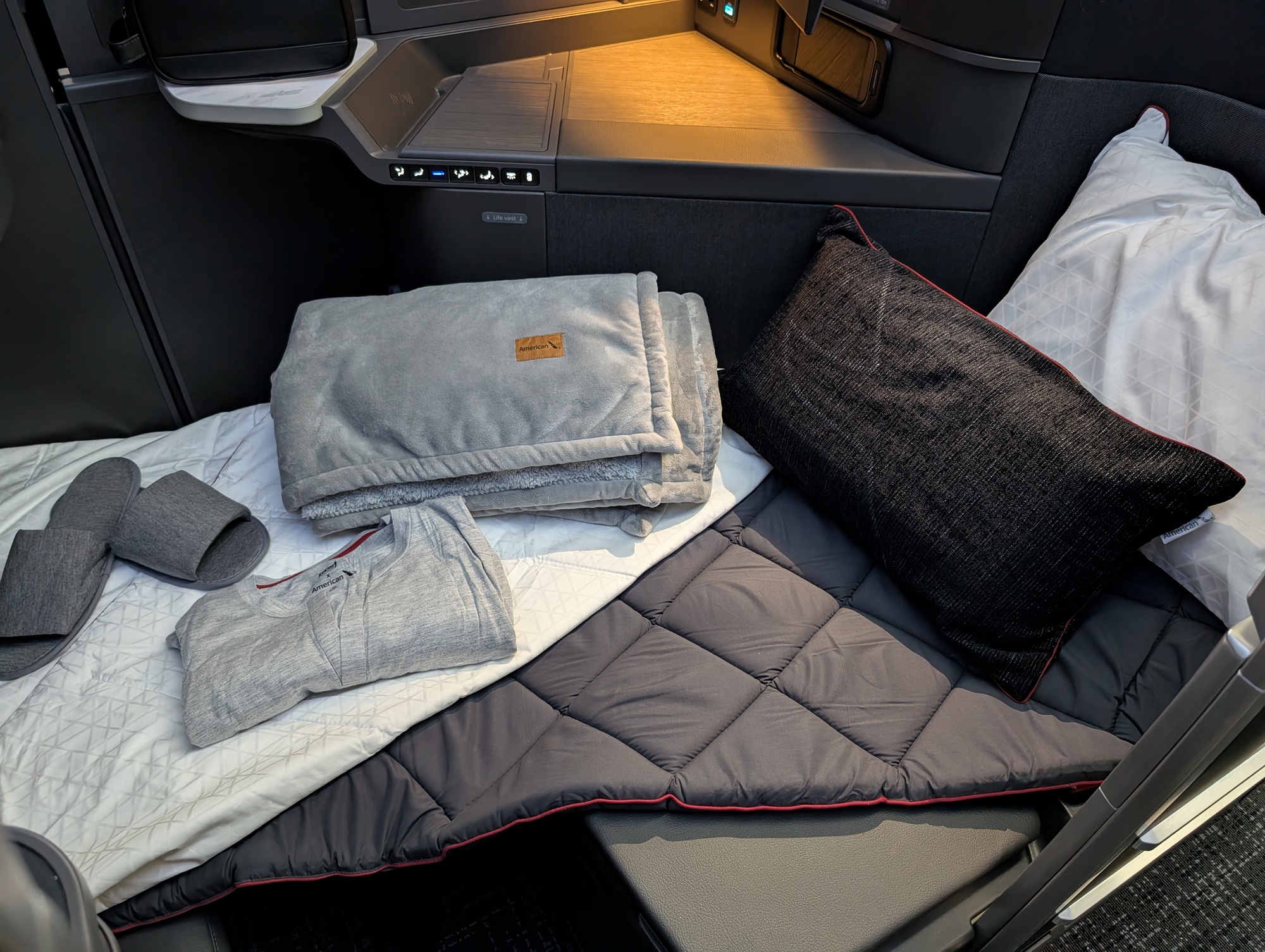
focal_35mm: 24
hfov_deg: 71.5
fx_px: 878
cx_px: 632
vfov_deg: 56.9
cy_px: 476
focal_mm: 6.9
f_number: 1.68
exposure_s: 1/37
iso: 791
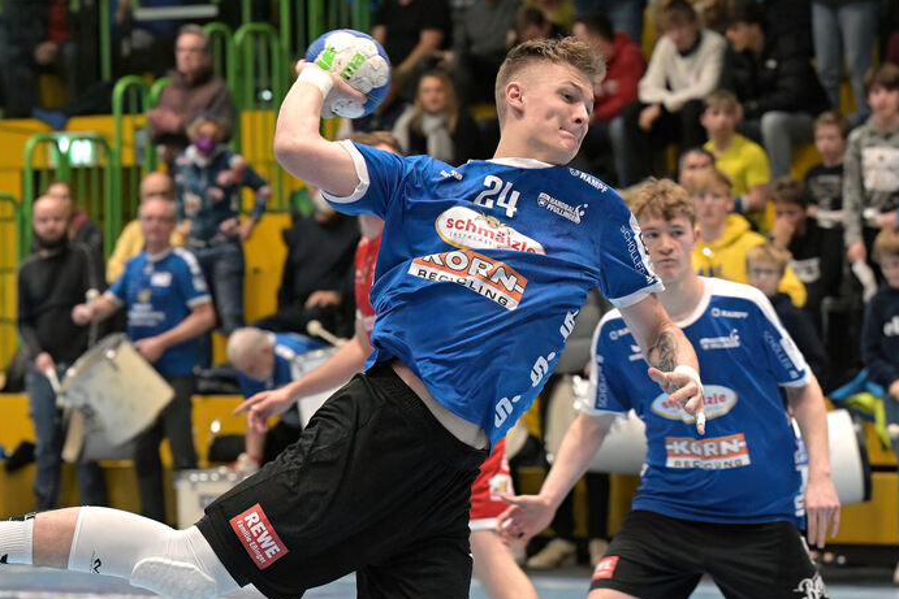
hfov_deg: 13.0
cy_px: 470
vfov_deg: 8.7
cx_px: 308
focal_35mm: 158
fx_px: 3946
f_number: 3.5
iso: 5600
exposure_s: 1/1000
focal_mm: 91
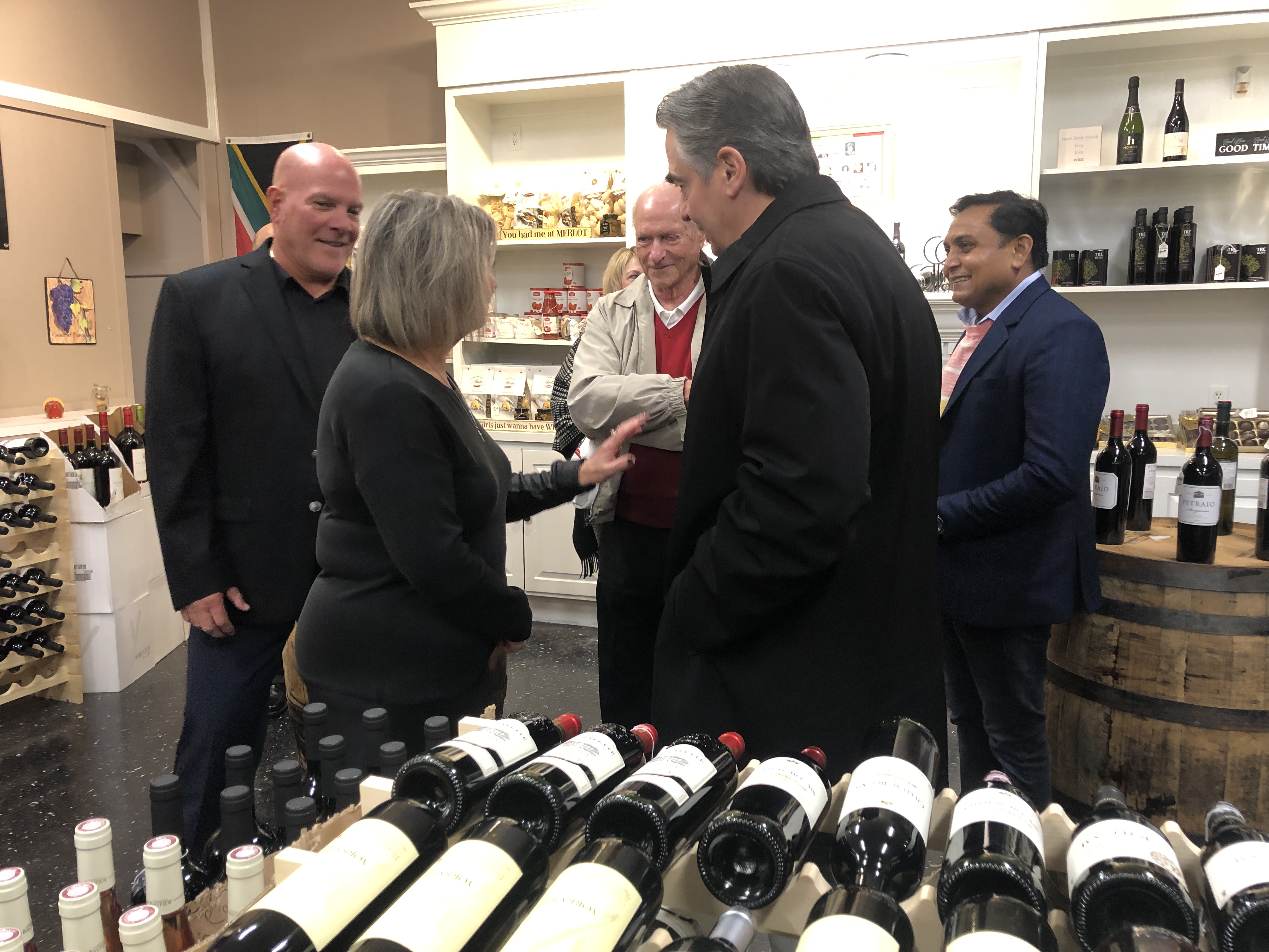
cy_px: 476
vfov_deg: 49.7
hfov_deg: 63.4
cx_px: 634
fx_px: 1026
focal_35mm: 28
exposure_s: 1/15
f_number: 1.8
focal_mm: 3.99
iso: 50
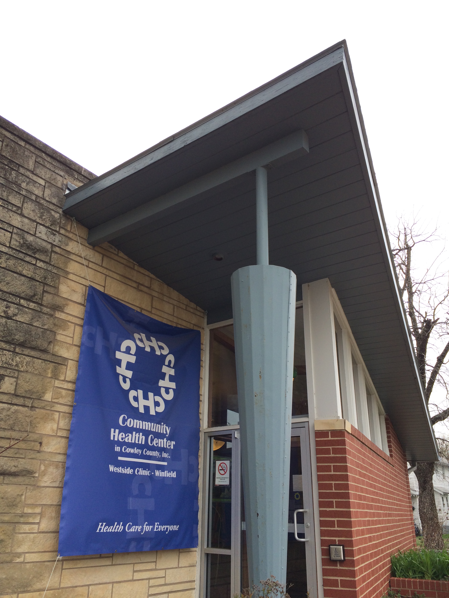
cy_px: 299
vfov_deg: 61.7
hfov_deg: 48.2
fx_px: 502
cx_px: 224
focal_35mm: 29
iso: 32
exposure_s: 1/366
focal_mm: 4.15
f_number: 2.2
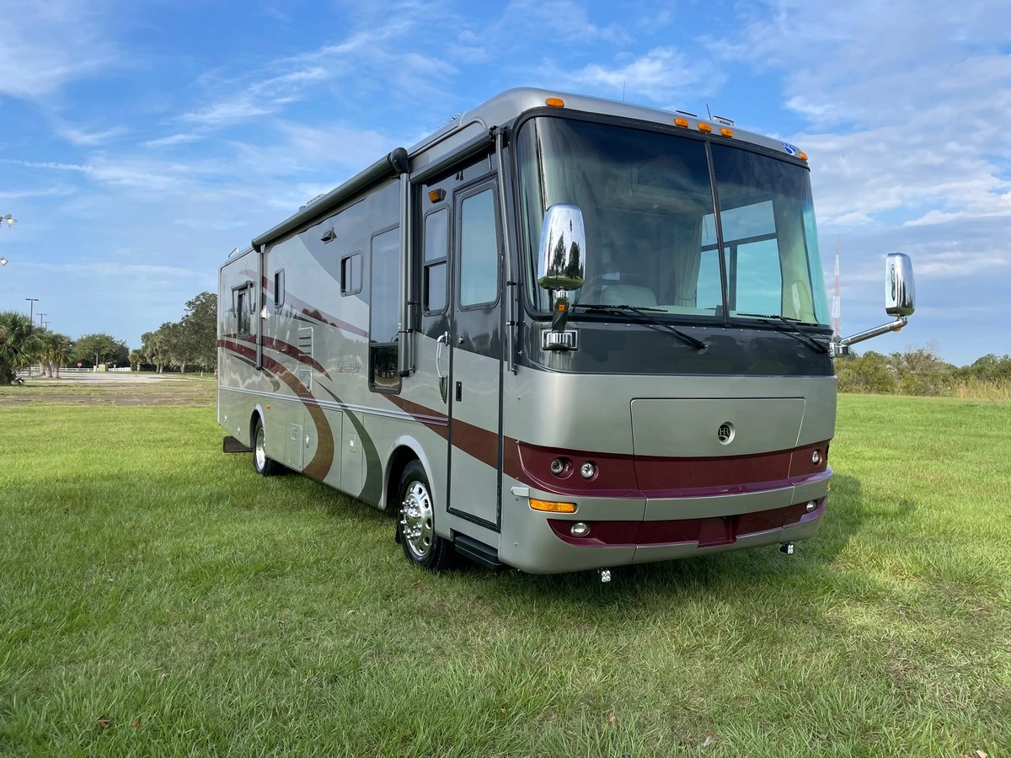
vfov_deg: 53.1
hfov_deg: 67.3
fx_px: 759
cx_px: 506
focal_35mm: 26
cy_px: 379
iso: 32
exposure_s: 1/1855
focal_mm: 4.2
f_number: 1.6
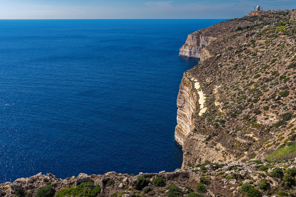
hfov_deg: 53.2
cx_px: 148
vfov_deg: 36.8
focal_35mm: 36
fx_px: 296
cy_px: 98
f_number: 11
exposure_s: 1/200
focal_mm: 24
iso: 200
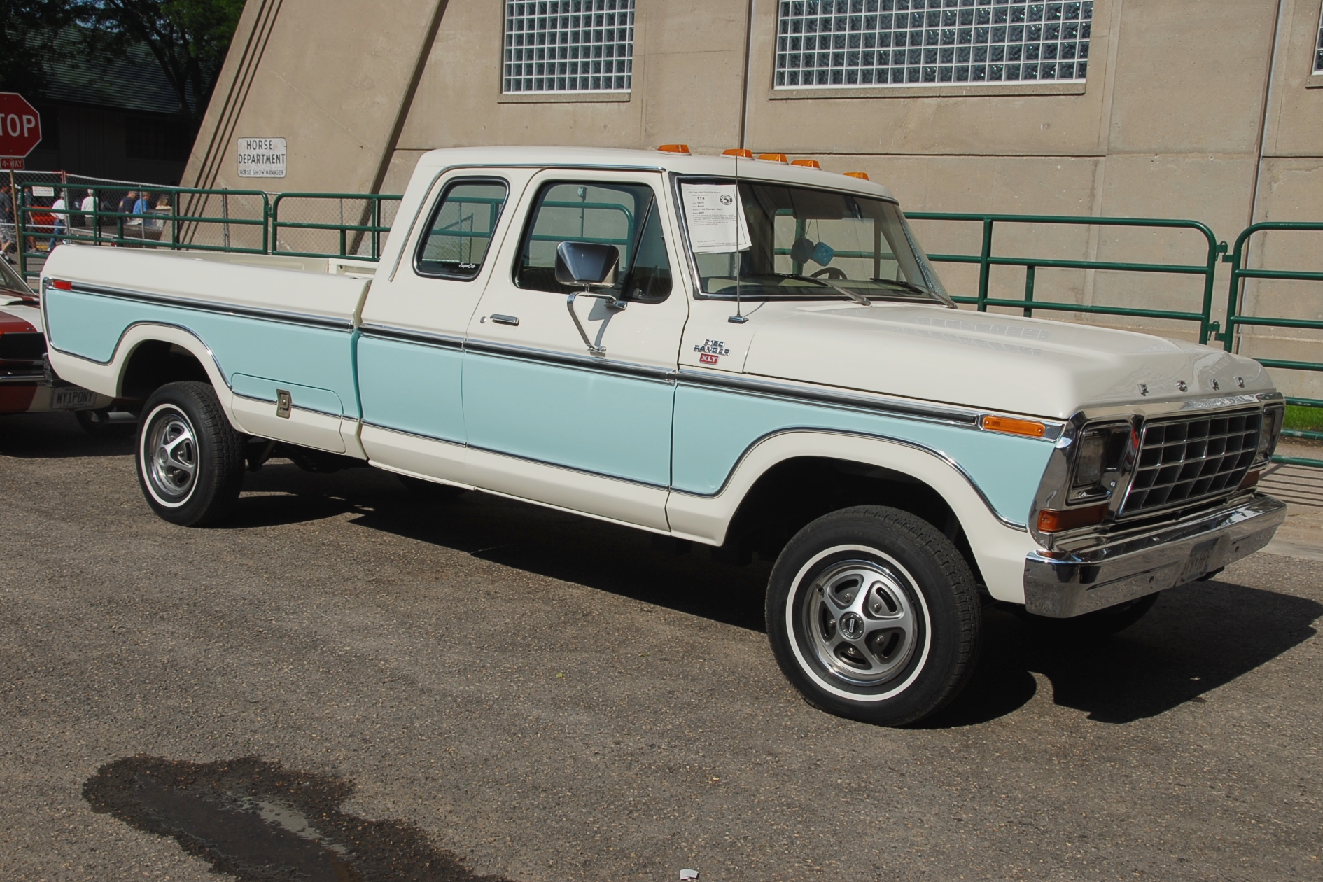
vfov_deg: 33.4
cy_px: 446
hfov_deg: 48.5
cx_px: 676
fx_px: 1470
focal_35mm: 40
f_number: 11
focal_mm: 26
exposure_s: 1/500
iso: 100
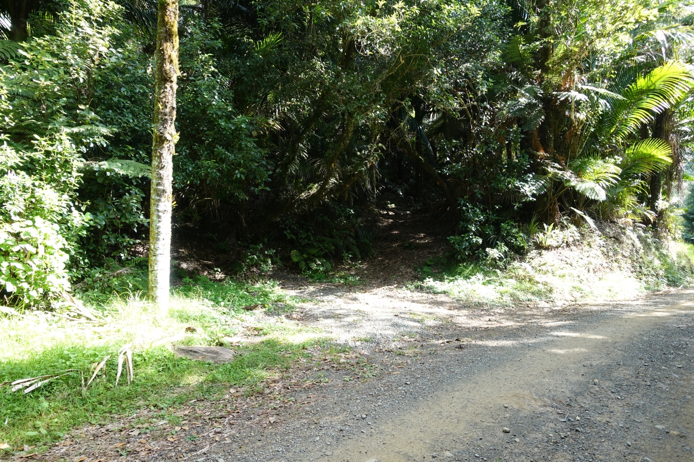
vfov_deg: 53.1
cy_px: 231
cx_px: 347
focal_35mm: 24
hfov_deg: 73.7
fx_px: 463
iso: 125
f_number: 3.5
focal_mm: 8.8
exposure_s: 1/80
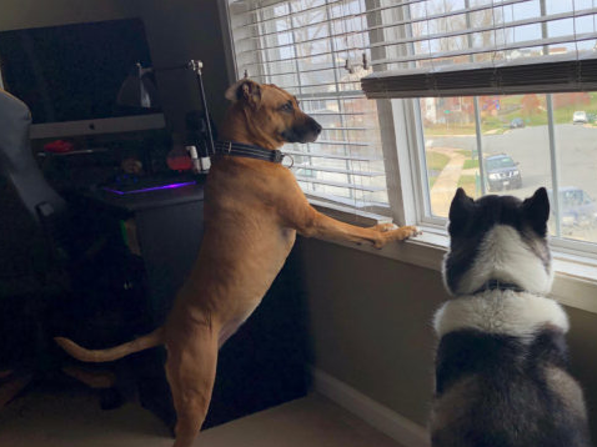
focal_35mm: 45
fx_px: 776
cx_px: 473
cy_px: 250
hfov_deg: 40.4
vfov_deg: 32.1
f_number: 1.8
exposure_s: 1/239
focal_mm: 3.99
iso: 20
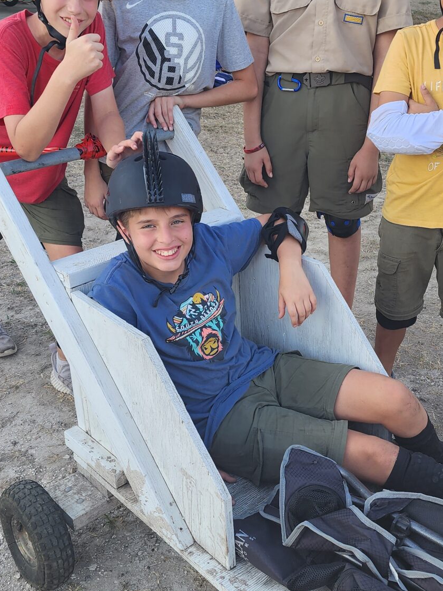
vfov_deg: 44.8
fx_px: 717
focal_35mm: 42
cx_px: 266
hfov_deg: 34.2
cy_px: 268
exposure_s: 1/180
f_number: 1.8
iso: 40
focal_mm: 6.4
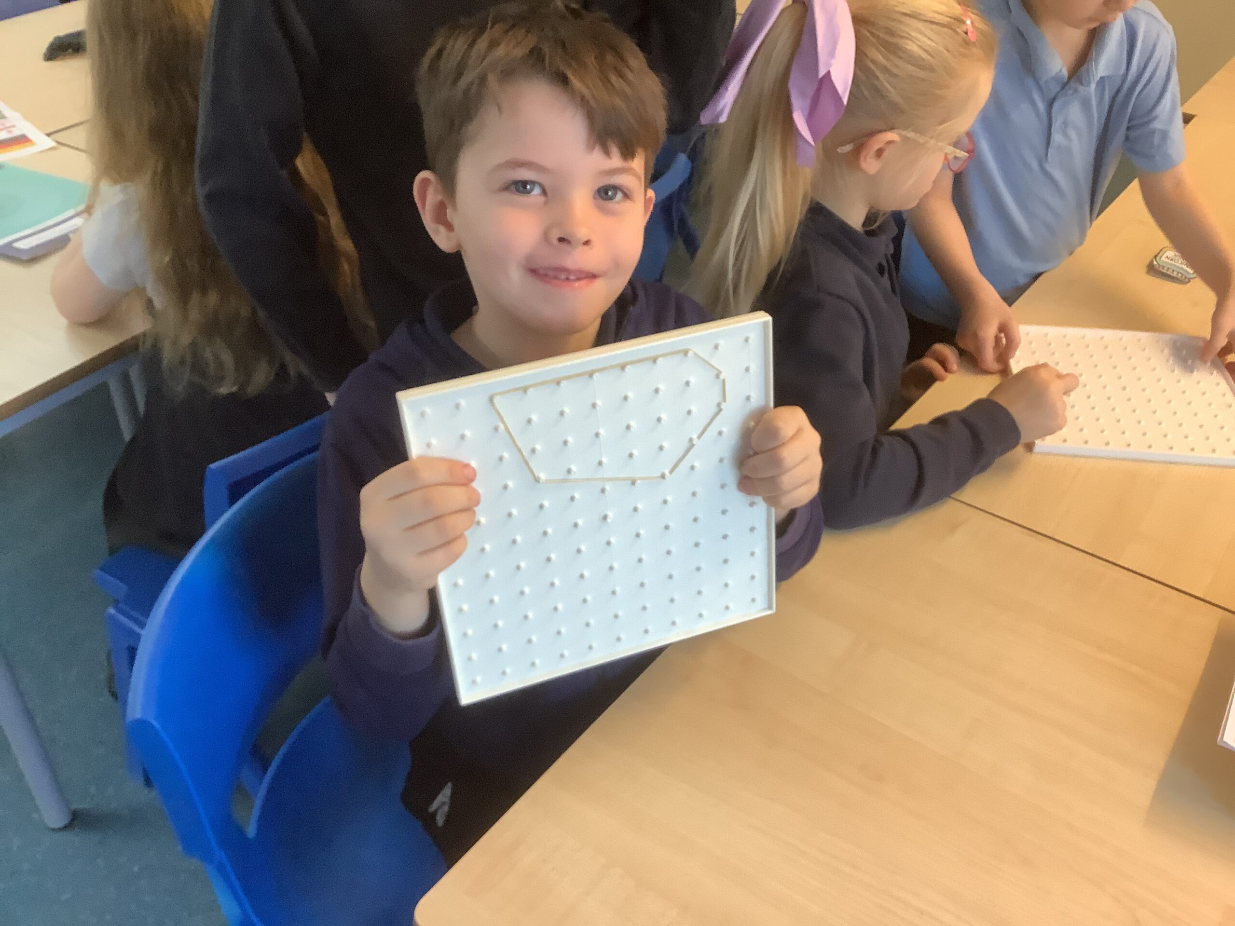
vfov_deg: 45.4
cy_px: 463
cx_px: 618
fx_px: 1106
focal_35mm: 31
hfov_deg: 58.4
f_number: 2.4
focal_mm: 3.3
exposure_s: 1/50
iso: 200
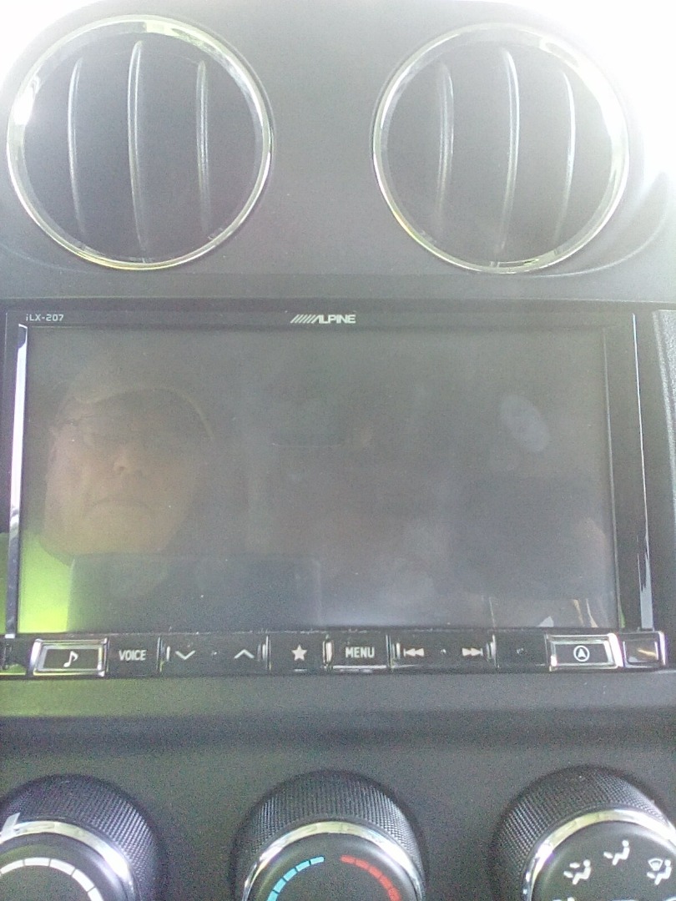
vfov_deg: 63.4
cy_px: 450
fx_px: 729
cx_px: 338
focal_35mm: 28
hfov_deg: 49.7
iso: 114
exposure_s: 1/20
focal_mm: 2.27
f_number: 2.2
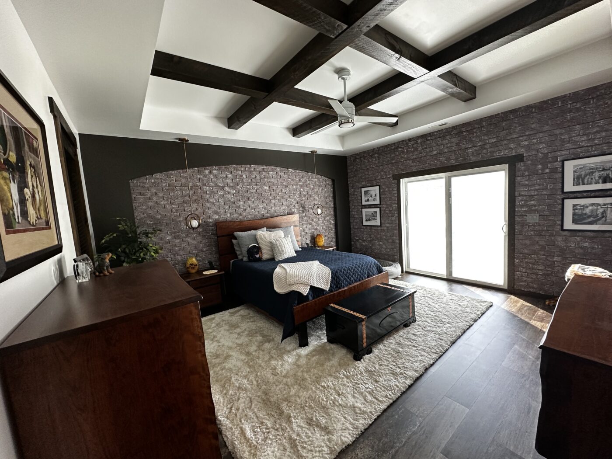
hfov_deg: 102.1
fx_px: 248
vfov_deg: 85.7
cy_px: 230
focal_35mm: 14
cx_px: 306
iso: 200
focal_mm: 2.22
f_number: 2.2
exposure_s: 1/99
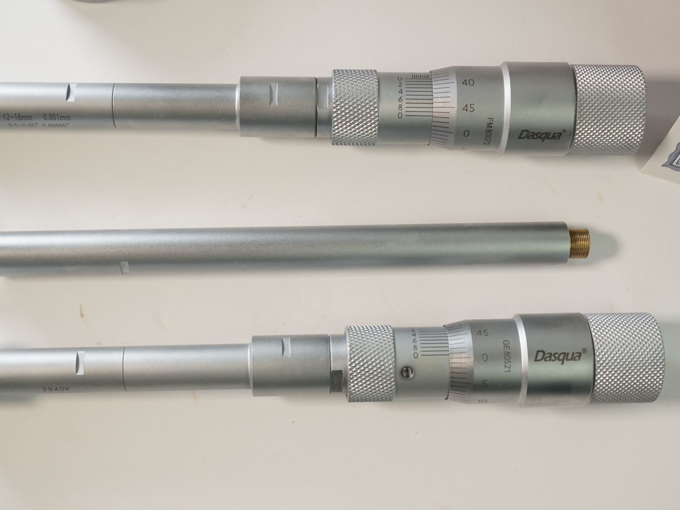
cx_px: 304
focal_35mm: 57
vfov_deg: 25.6
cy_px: 274
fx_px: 1120
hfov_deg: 33.8
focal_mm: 30
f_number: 5.6
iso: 800
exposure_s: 1/500
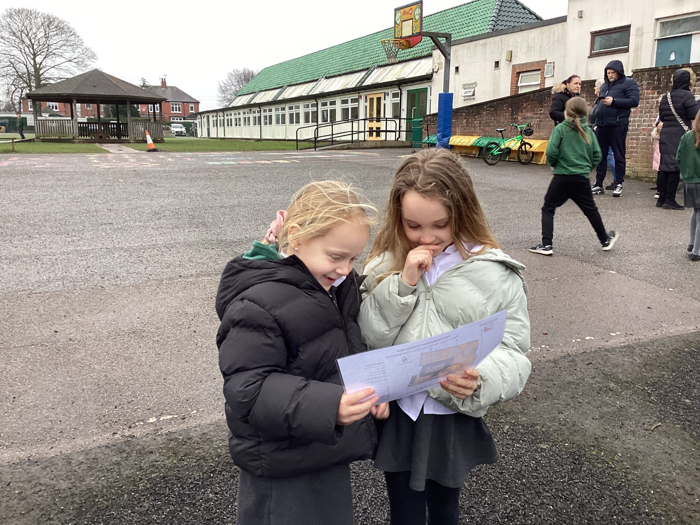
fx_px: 627
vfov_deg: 45.4
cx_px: 350
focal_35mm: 31
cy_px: 262
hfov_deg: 58.4
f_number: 2.4
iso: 64
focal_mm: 3.3
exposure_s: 1/60
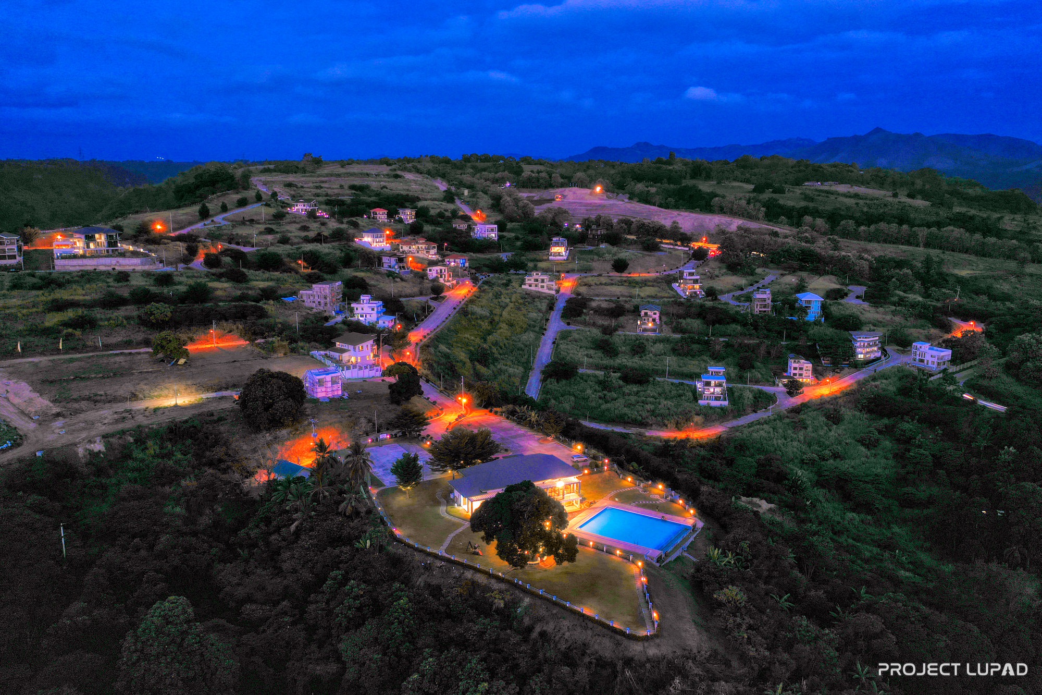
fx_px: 810
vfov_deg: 46.4
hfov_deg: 65.5
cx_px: 521
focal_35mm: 28
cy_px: 348
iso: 100
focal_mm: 10.26
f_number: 2.8
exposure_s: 1
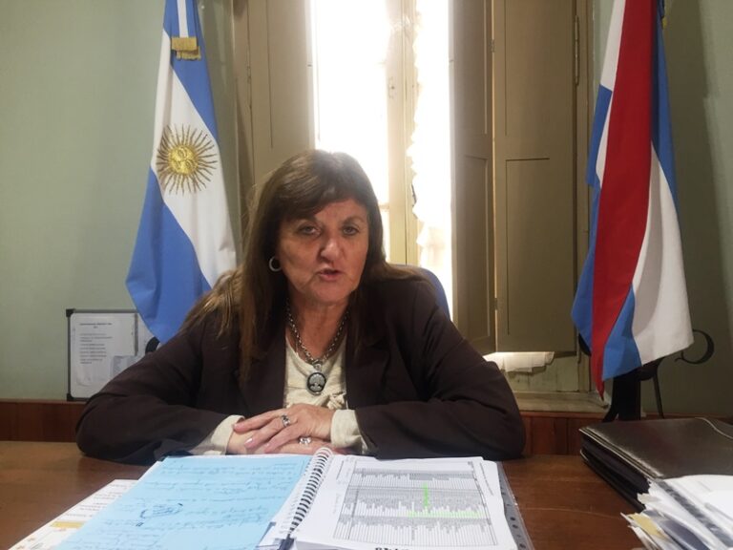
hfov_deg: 61.7
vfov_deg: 48.2
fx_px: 614
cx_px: 366
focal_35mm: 29
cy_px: 275
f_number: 2.2
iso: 100
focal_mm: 4.15
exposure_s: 1/33
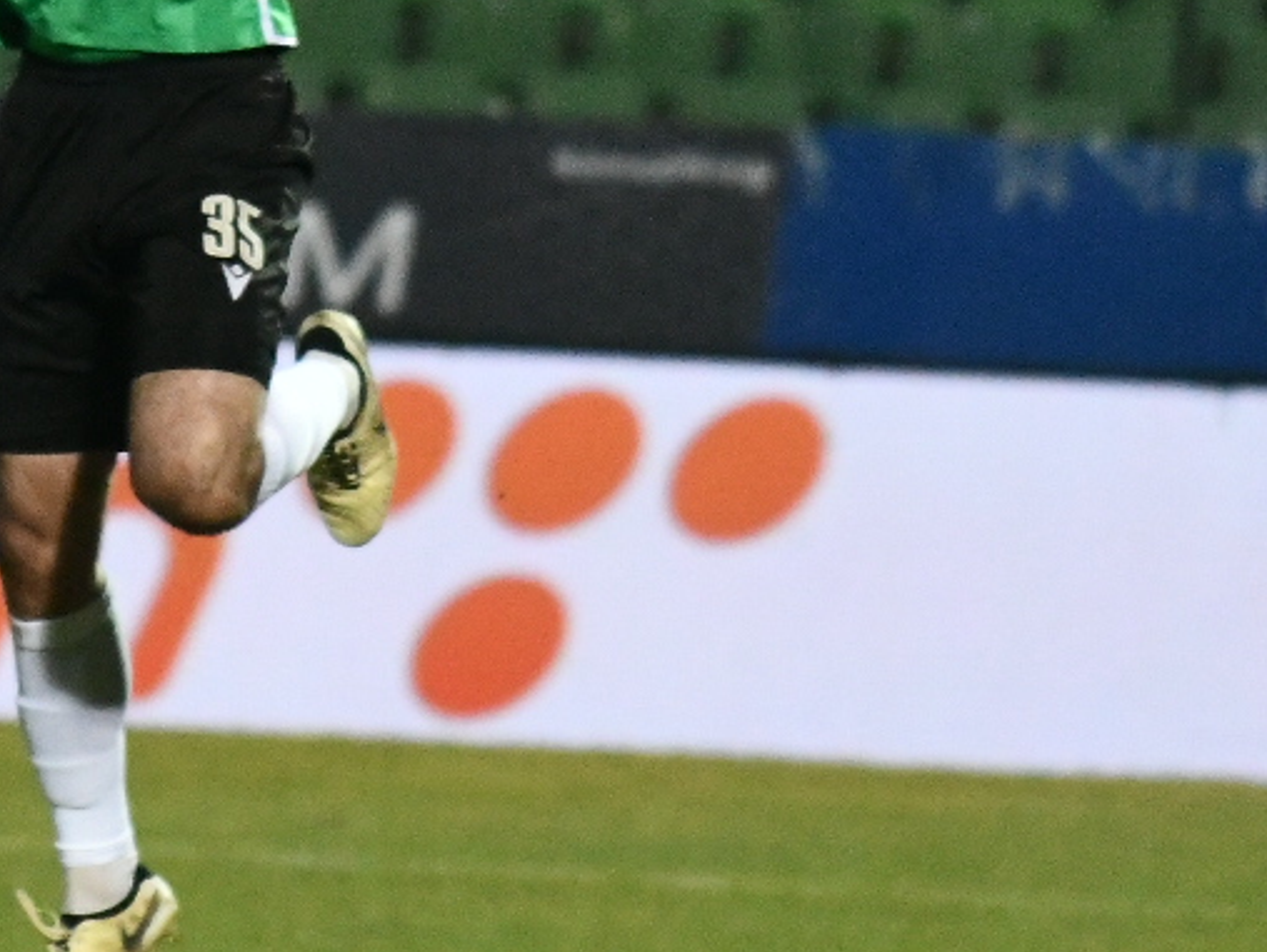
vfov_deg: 2.4
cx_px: -437
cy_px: -107
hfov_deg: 3.2
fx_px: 22489
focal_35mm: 614
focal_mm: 200
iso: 6400
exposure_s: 1/1250
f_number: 4
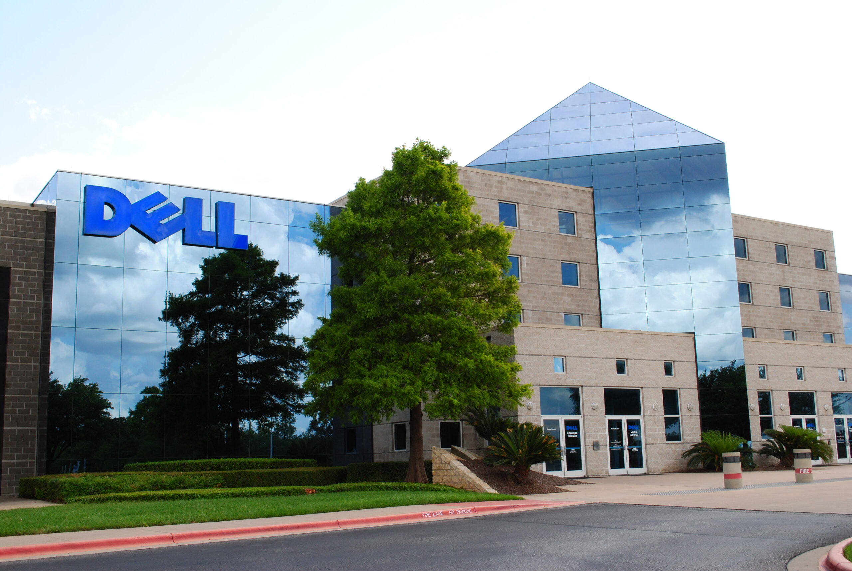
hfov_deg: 49.5
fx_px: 924
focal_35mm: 39
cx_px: 426
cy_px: 286
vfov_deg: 34.3
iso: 200
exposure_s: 1/160
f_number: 10
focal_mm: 26
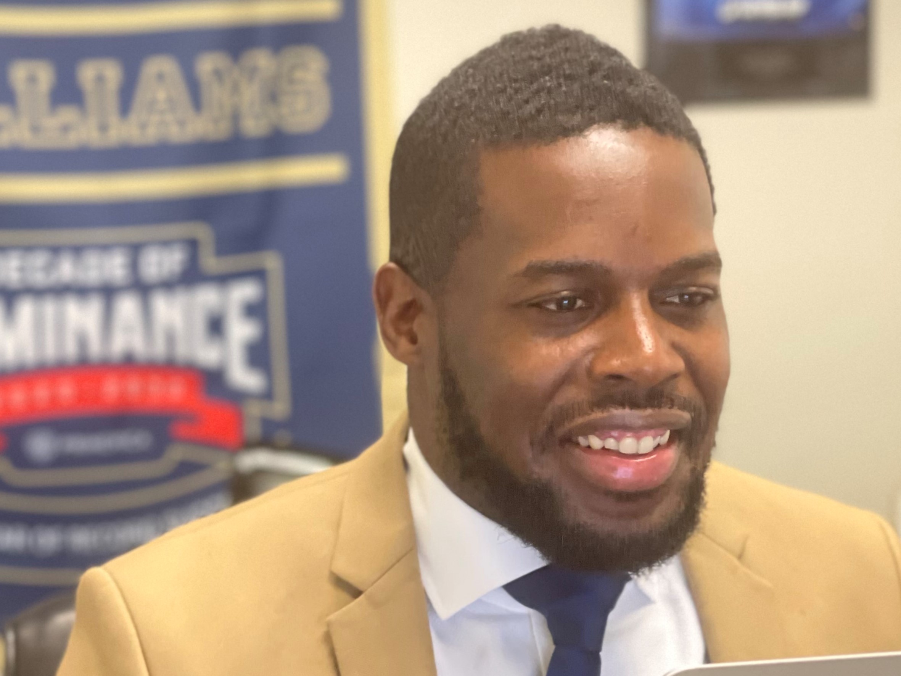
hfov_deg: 30.3
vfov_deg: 22.9
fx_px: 1666
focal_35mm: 64
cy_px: 338
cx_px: 450
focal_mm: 7.5
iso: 400
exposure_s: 1/40
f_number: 2.2
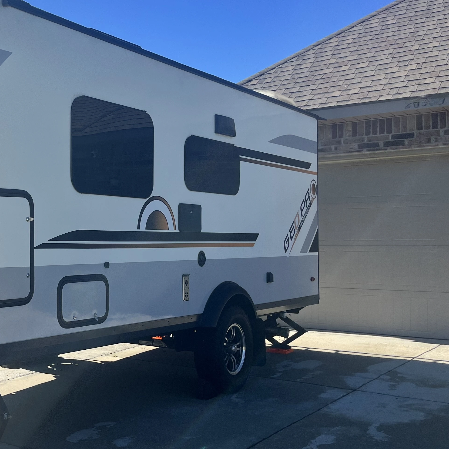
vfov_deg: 35.4
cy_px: 227
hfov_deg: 33.0
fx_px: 704
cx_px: 19
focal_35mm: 48
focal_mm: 5.1
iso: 50
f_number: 1.6
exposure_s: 1/3135
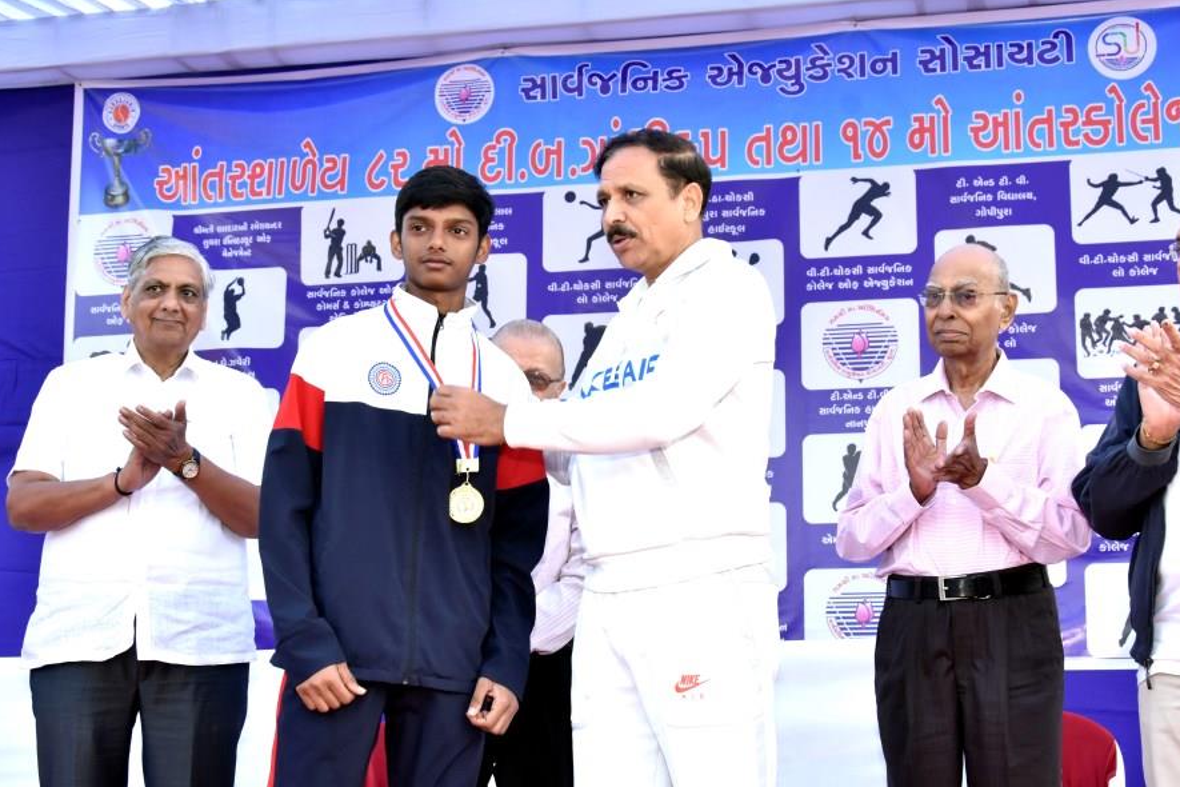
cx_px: 636
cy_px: 432
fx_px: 1934
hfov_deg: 33.9
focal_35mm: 59
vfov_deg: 23.0
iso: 1250
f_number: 8
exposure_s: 1/200
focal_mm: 34
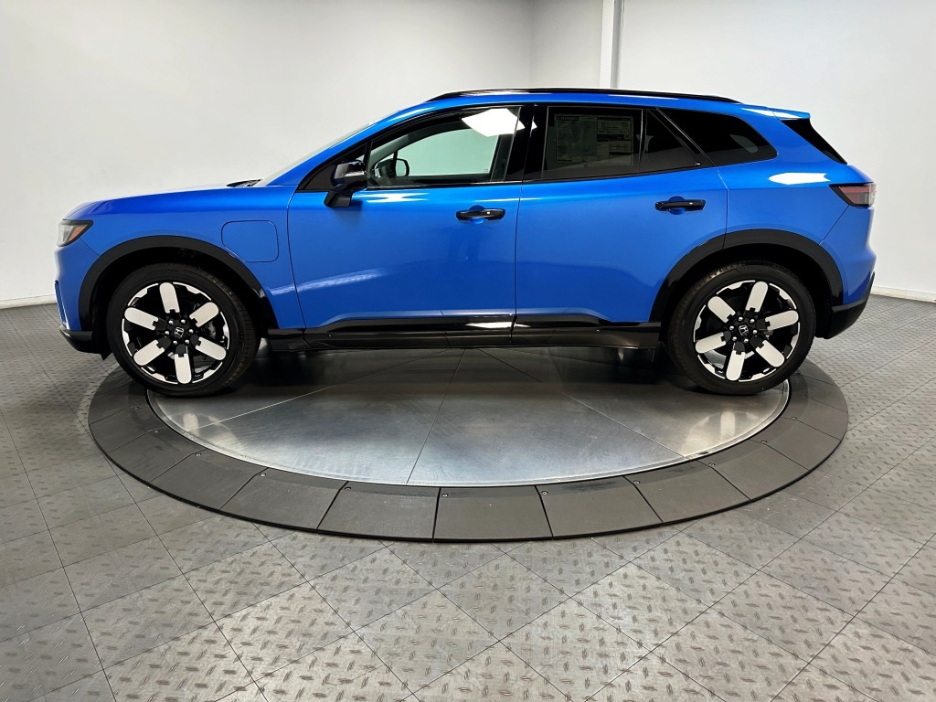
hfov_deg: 71.6
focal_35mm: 24
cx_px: 468
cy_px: 351
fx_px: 649
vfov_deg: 56.8
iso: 500
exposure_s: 1/60
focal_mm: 6.86
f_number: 1.78
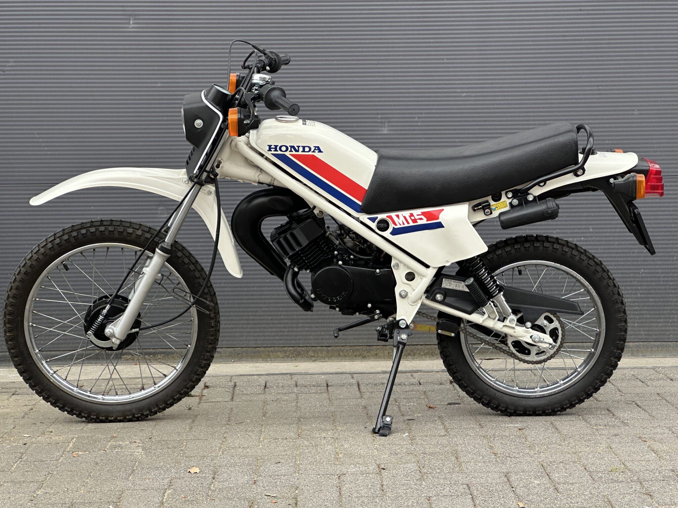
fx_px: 1508
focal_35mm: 77
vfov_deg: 19.1
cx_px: 339
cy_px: 254
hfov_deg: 25.3
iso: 64
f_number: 2.8
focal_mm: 9
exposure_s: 1/99
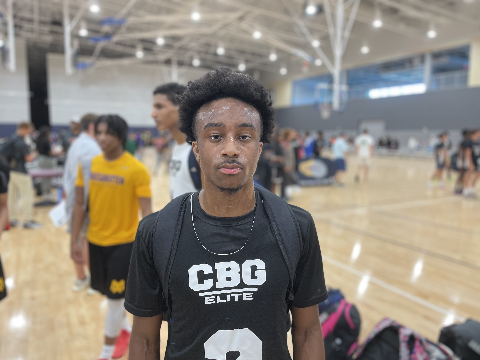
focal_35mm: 26
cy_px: 180
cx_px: 240
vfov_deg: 53.1
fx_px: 361
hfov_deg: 67.3
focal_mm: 4.2
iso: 80
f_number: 1.6
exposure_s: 1/60
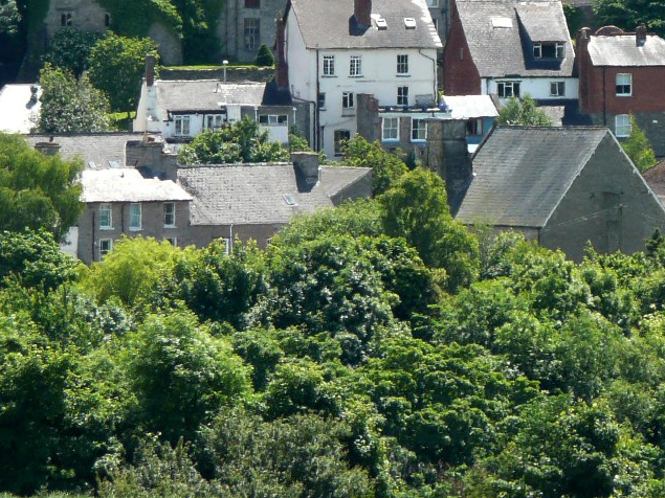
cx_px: 514
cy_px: -98
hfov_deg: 3.4
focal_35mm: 576
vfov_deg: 2.6
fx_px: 11063
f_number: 4.9
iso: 100
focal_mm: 39.1
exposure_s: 1/200
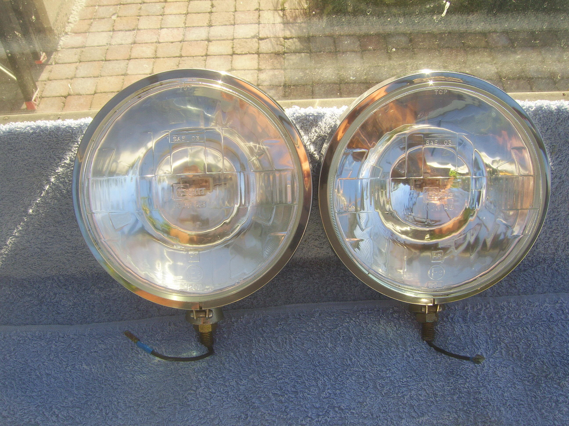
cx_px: 284
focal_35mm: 38
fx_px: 625
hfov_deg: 49.0
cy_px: 213
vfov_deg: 37.7
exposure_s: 1/100
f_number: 5.7
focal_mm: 7.8
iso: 50
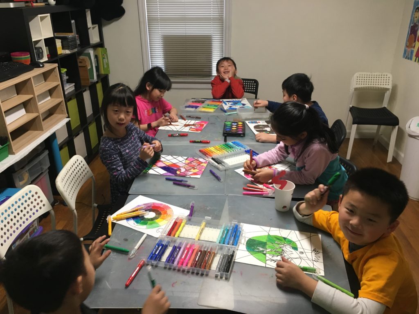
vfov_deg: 48.2
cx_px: 210
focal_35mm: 29
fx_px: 351
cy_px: 157
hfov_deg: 61.7
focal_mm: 4.15
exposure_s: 1/30
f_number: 2.2
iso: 100
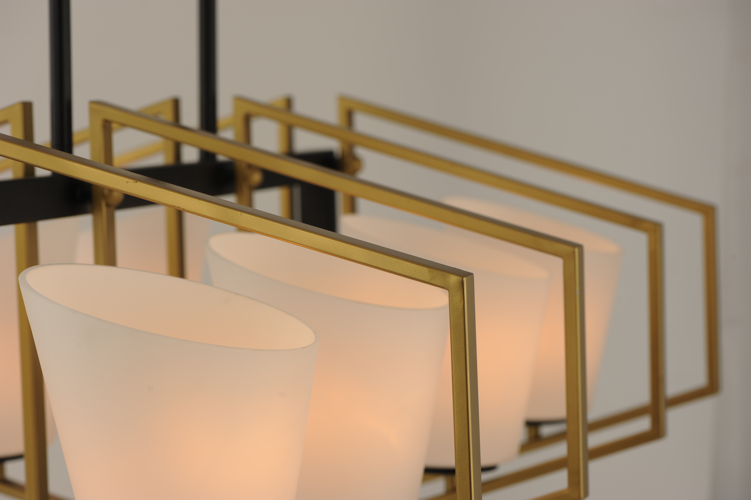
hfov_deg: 19.5
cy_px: 250
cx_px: 376
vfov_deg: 13.0
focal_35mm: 105
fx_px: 2189
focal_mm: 105
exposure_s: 1/30
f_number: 8
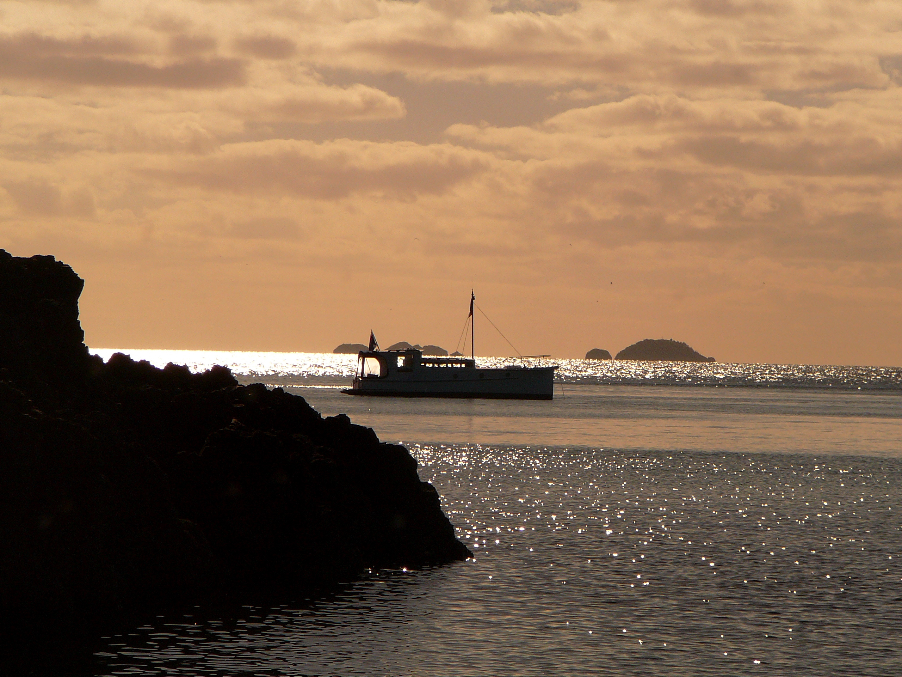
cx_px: 451
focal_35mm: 204
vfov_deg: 7.3
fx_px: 5316
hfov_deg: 9.7
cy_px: 338
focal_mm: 30.3
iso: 80
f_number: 7.1
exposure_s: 1/1300
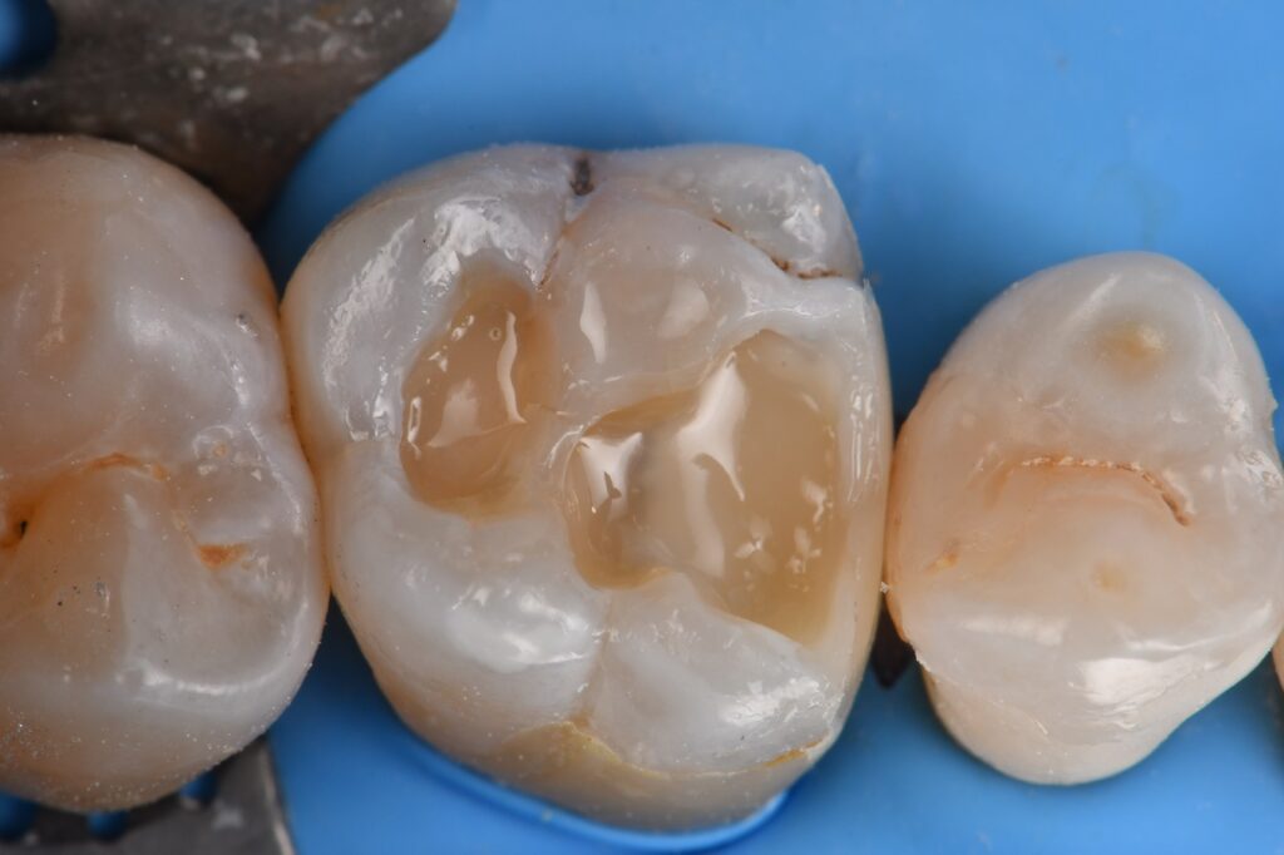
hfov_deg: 13.1
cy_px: 428
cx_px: 642
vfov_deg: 8.7
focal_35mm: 157
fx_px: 5598
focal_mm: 105
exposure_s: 1/160
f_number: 32
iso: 200
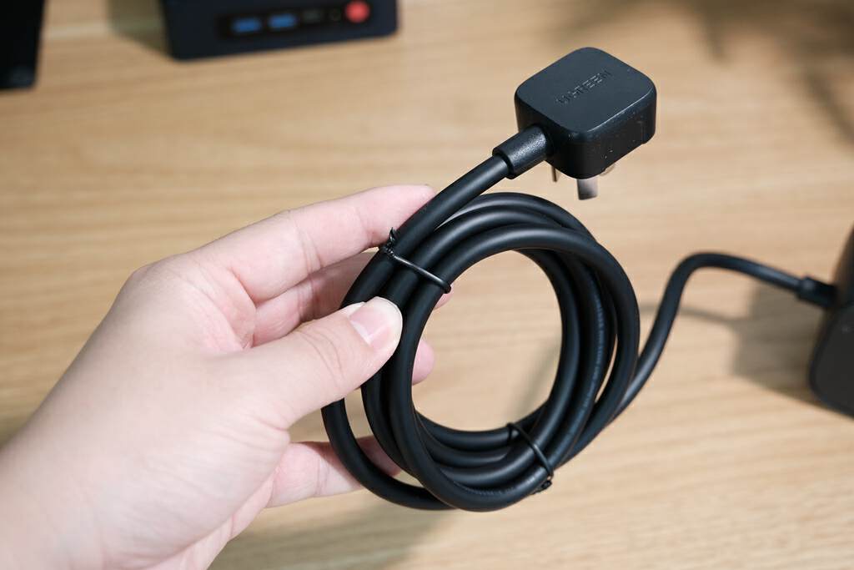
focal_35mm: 46
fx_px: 1091
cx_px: 427
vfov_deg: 29.3
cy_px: 285
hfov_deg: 42.7
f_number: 4
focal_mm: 30.8
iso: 800
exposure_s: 1/58
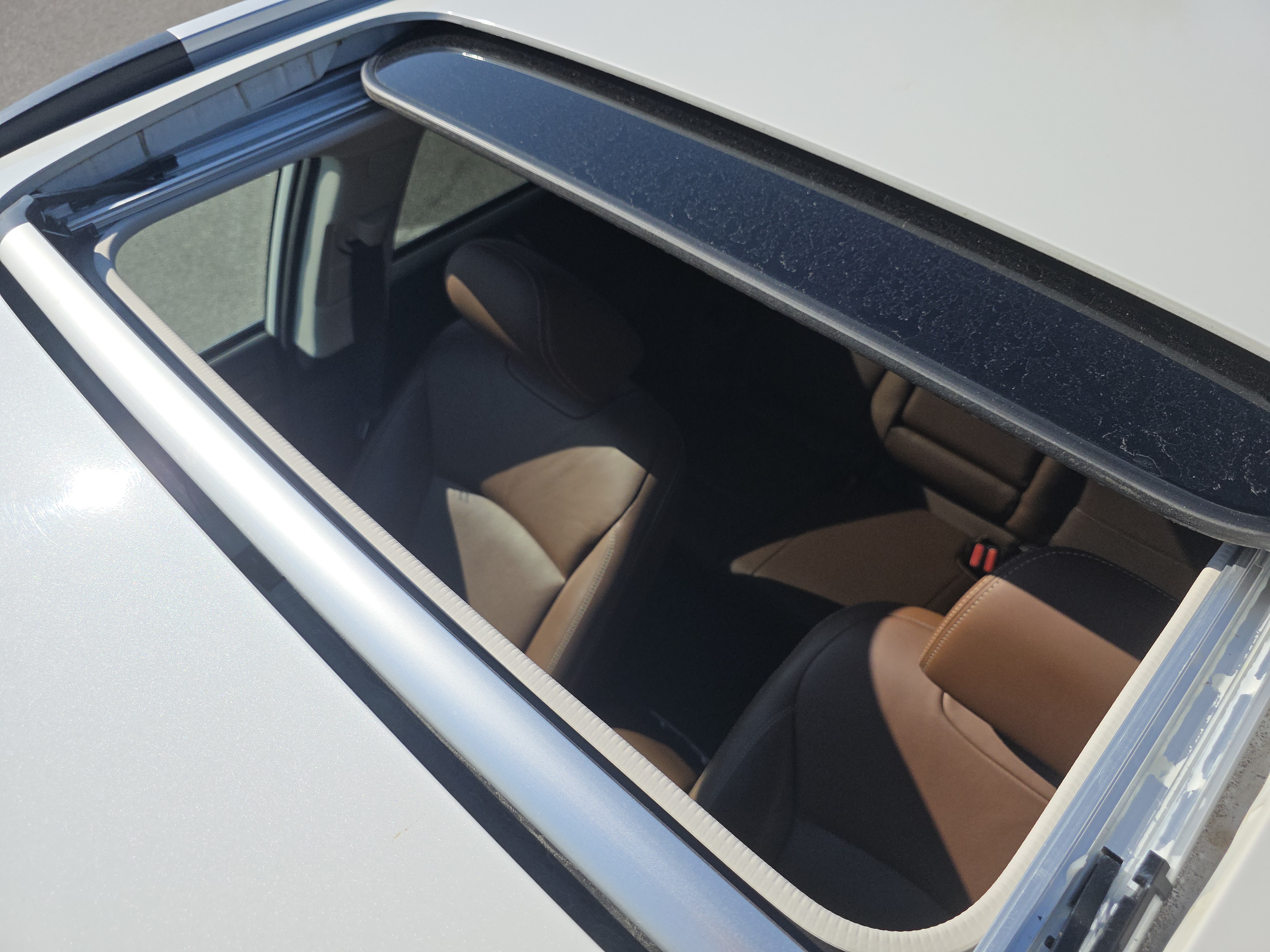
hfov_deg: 73.9
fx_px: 844
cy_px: 476
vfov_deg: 58.9
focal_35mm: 23
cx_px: 635
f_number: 1.7
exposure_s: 1/7944
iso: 50
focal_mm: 6.3
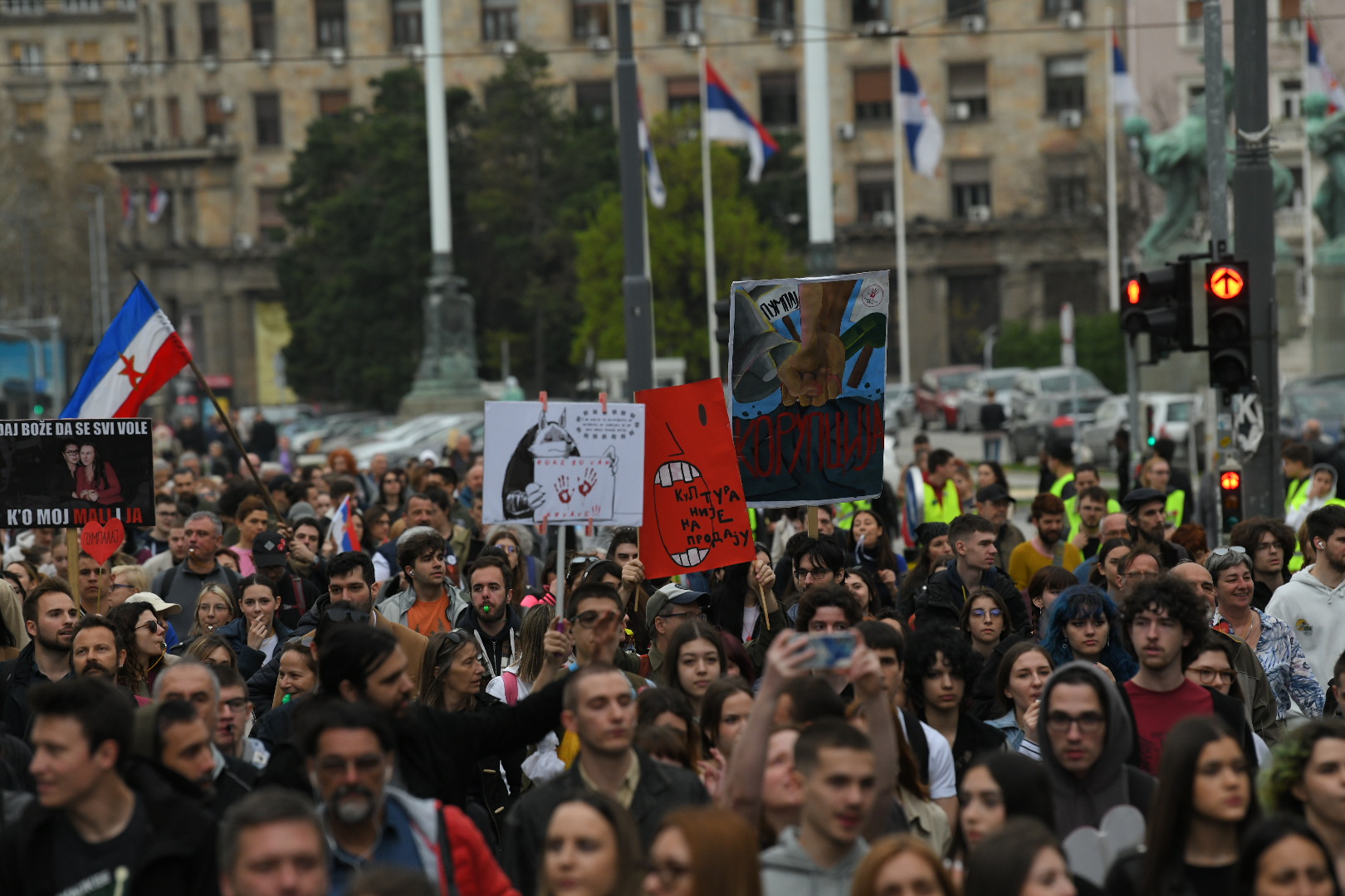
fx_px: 7472
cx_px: 672
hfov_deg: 10.3
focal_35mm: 200
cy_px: 448
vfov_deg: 6.9
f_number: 5
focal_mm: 200
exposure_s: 1/640
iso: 1000
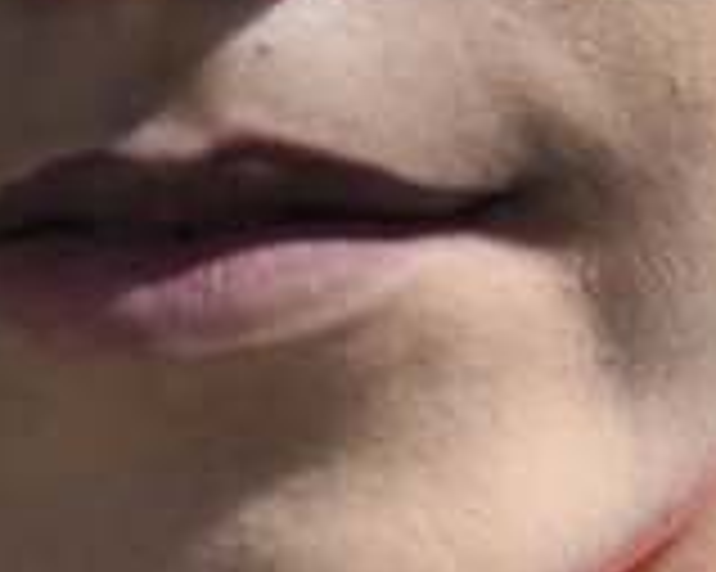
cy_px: -502
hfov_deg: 4.6
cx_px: -128
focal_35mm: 416
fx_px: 8810
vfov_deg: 3.7
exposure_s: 1/320
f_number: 4
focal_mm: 70
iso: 100
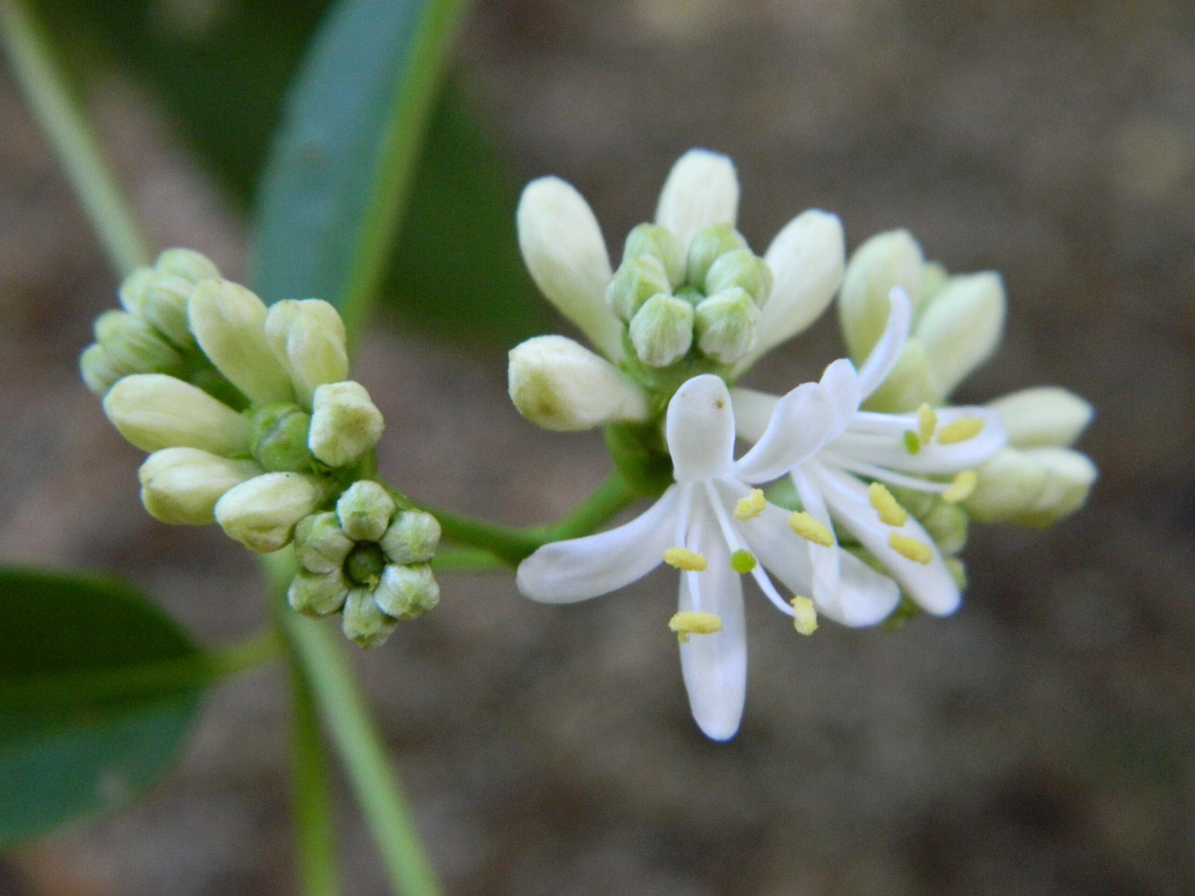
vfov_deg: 21.0
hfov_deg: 27.8
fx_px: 2417
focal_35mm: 70
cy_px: 448
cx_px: 598
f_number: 4
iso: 400
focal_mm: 12.6
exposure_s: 1/60
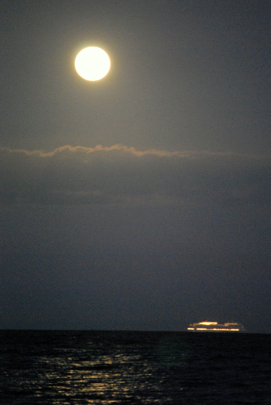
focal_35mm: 300
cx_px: 136
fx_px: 3378
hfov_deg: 4.6
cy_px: 202
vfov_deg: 6.9
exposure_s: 1/8
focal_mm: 200
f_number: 5.6
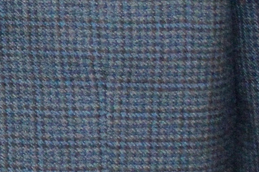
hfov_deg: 6.8
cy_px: -342
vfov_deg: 4.9
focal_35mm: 264
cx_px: -588
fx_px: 1898
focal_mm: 22
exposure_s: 1/60
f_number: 3.5
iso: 1800
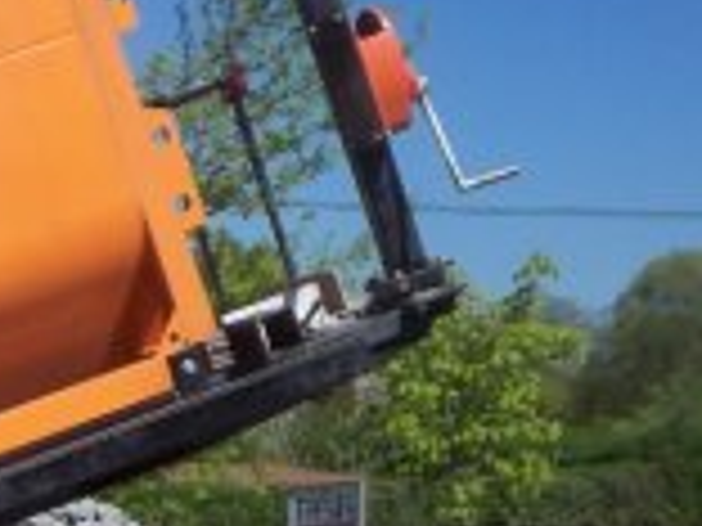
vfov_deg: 11.7
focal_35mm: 125
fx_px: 2535
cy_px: 596
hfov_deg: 14.6
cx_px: -387
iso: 50
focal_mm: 6.4
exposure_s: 1/640
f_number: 3.9
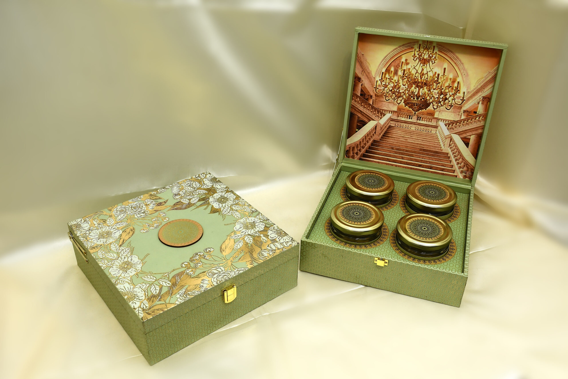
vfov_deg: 38.9
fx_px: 536
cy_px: 190
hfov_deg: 55.8
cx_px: 284
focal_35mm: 34
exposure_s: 1/160
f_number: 8
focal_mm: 23
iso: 400
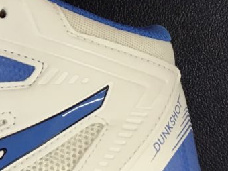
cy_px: -6
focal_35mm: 131
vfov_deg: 11.2
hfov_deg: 13.9
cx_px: -141
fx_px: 863
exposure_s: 1/30
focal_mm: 4.15
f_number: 2.2
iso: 40
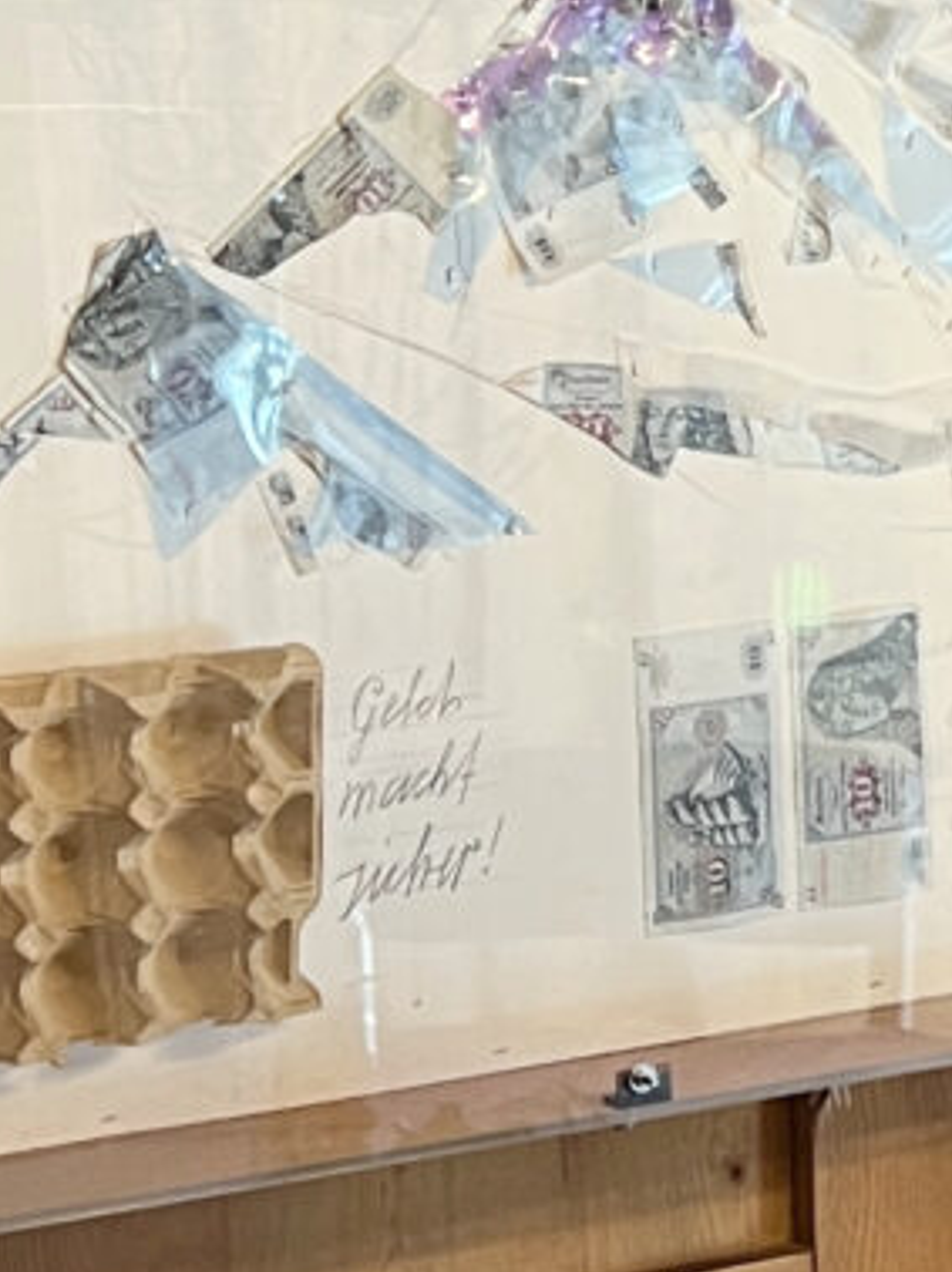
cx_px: 1790
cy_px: 239
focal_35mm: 141
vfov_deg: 13.9
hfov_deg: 9.9
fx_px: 5176
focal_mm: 5.7
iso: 64
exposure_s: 1/50
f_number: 1.5
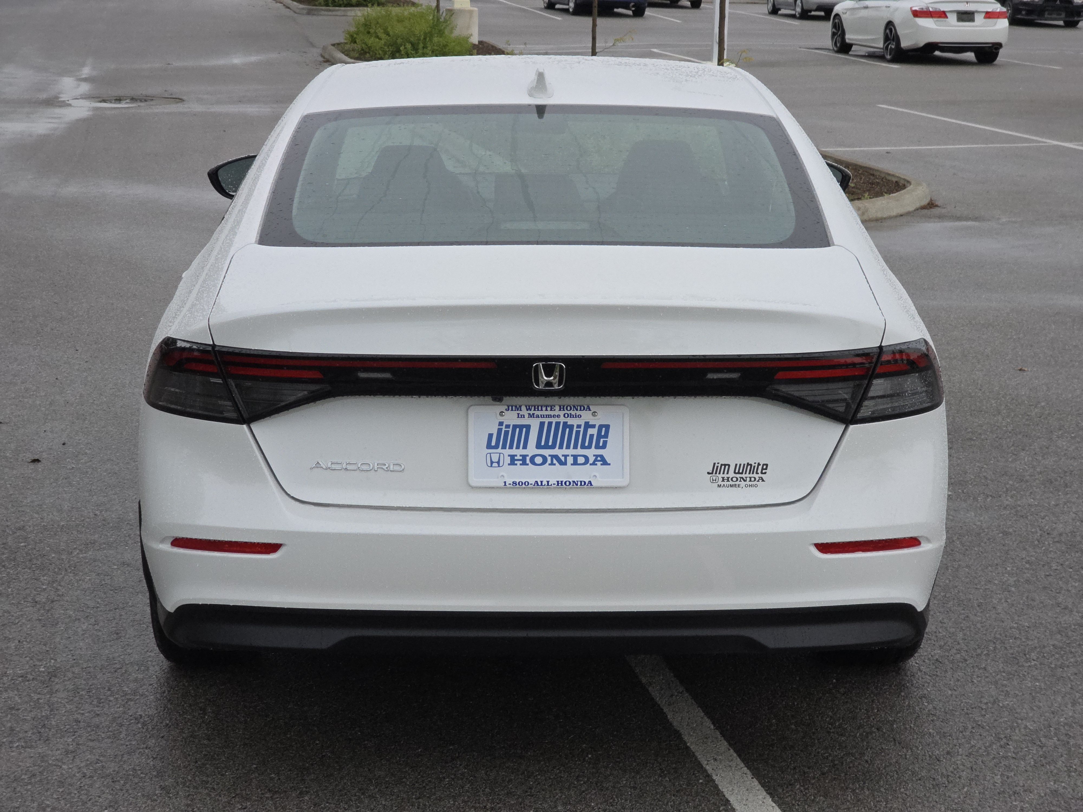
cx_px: 542
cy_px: 406
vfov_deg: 21.3
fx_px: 2159
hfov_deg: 28.2
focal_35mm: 69
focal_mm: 7.9
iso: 80
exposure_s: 1/2000
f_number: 2.4
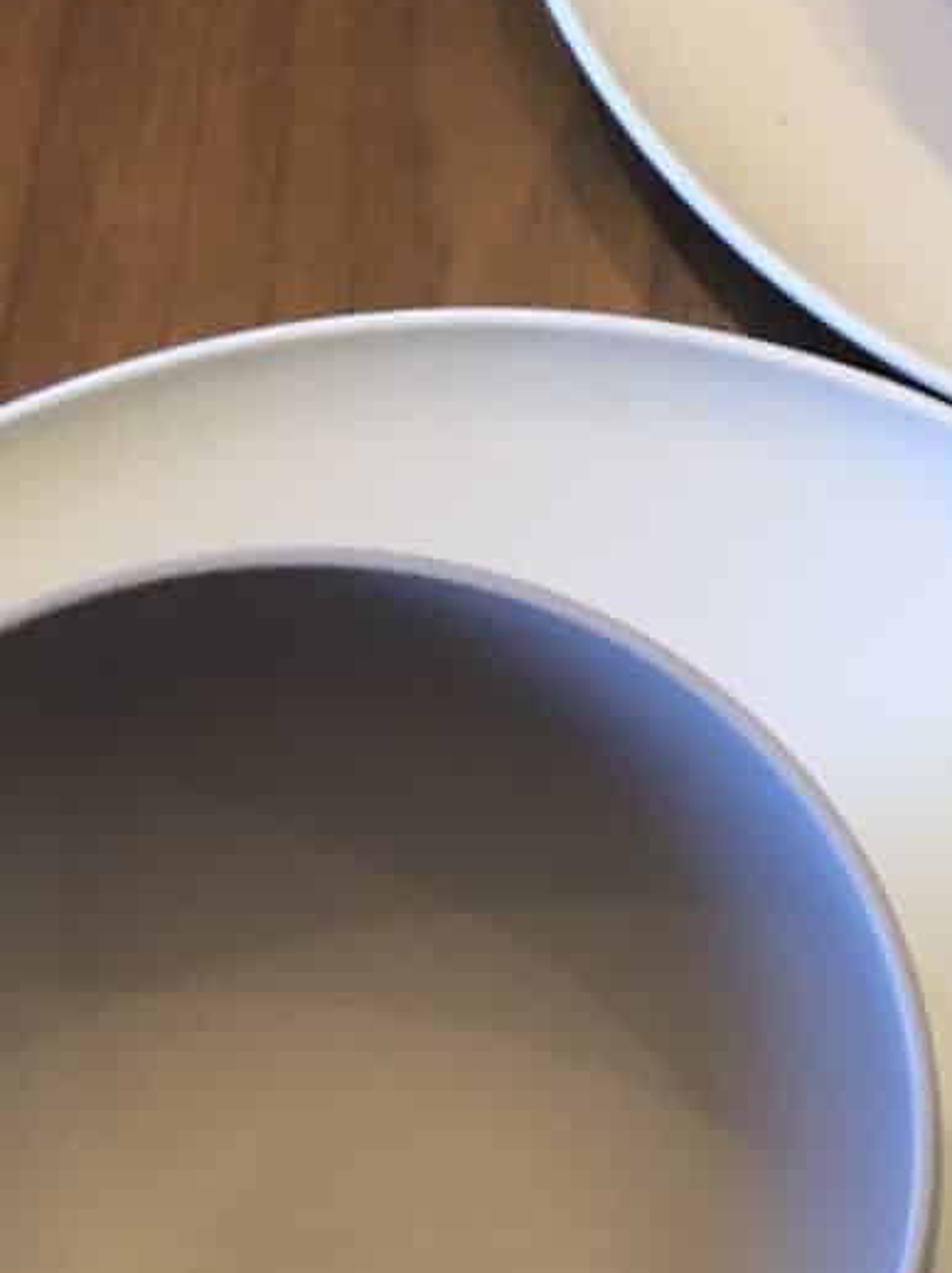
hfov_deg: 12.3
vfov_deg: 17.7
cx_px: 1653
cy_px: 914
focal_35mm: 111
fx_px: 4075
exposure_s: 1/15
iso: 64
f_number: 1.8
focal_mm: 3.99
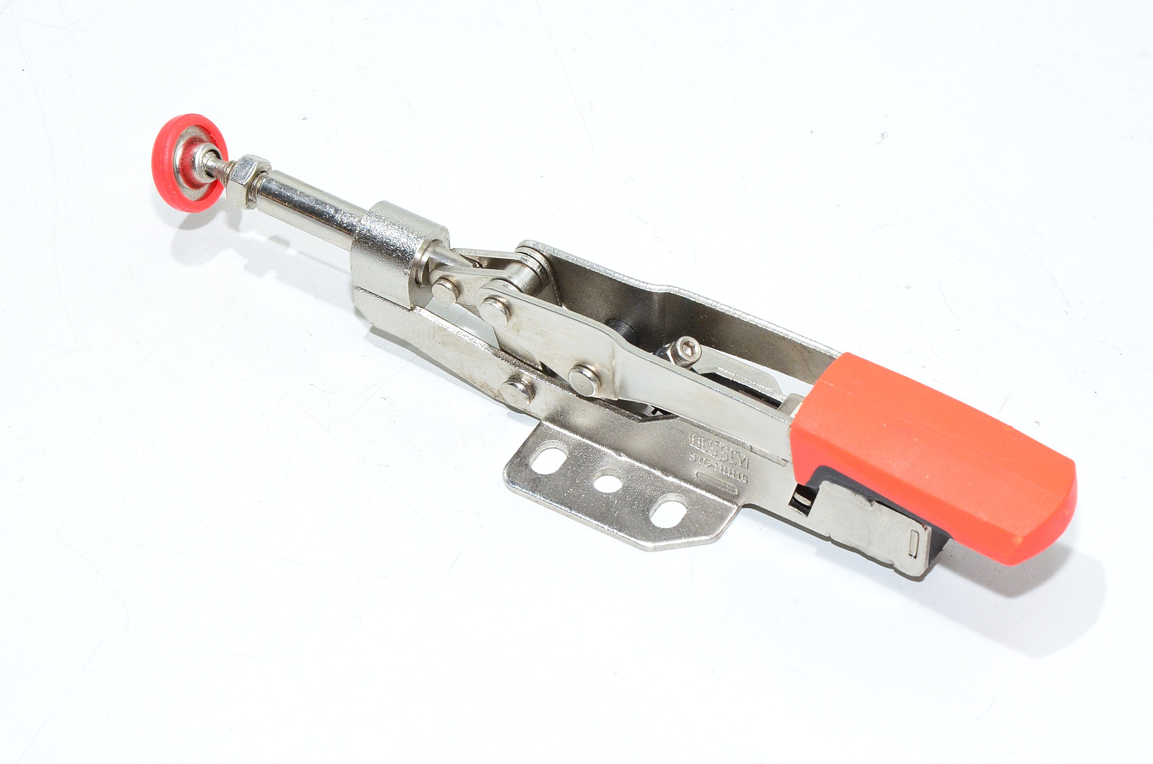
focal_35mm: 158
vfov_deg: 8.7
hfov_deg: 13.1
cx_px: 576
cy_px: 382
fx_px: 5034
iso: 1600
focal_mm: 105
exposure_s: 1/50
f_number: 16
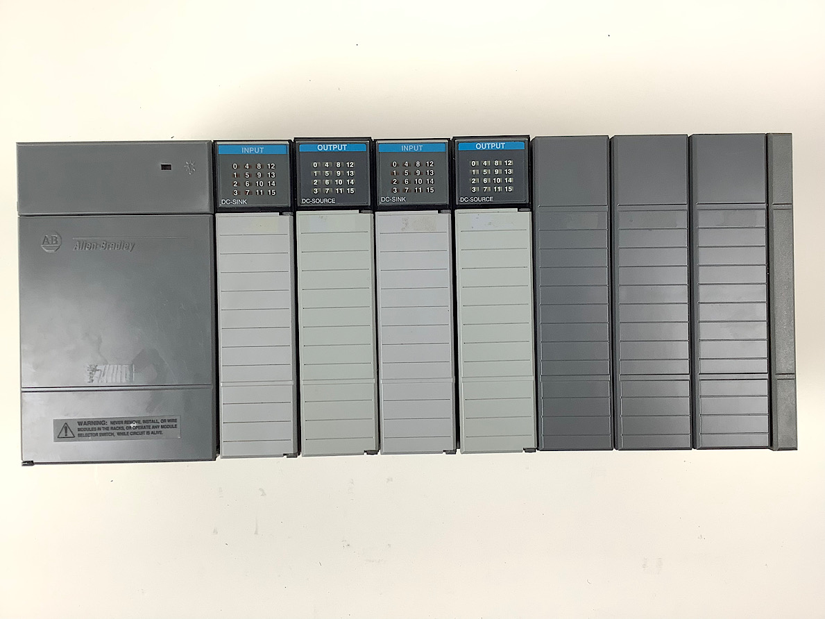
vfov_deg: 45.4
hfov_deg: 58.3
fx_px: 739
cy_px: 310
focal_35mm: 31
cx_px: 412
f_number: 2.4
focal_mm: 3.3
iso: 50
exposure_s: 1/50
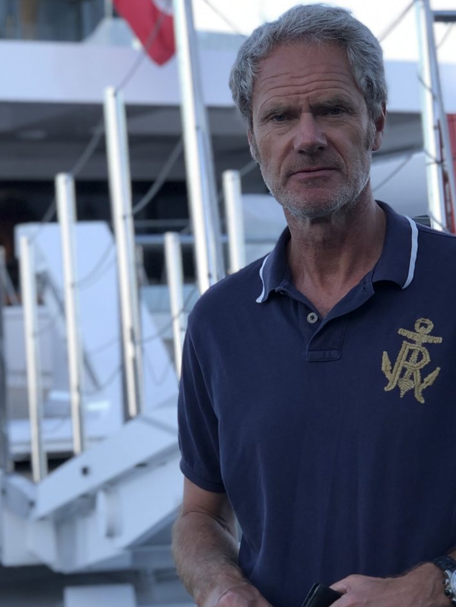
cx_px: 267
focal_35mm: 111
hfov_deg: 13.3
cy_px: 450
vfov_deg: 17.6
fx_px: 1949
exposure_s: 1/120
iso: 16
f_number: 2.4
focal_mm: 6
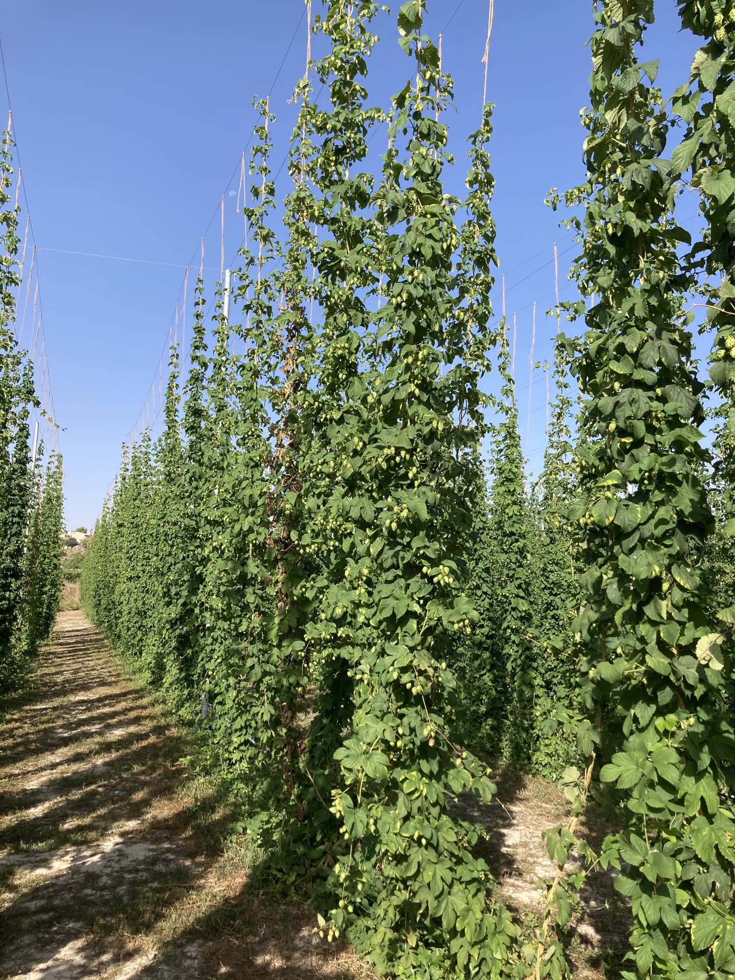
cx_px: 368
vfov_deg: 63.4
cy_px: 490
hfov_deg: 49.7
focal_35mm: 28
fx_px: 793
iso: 20
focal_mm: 3.99
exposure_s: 1/1091
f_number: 1.8
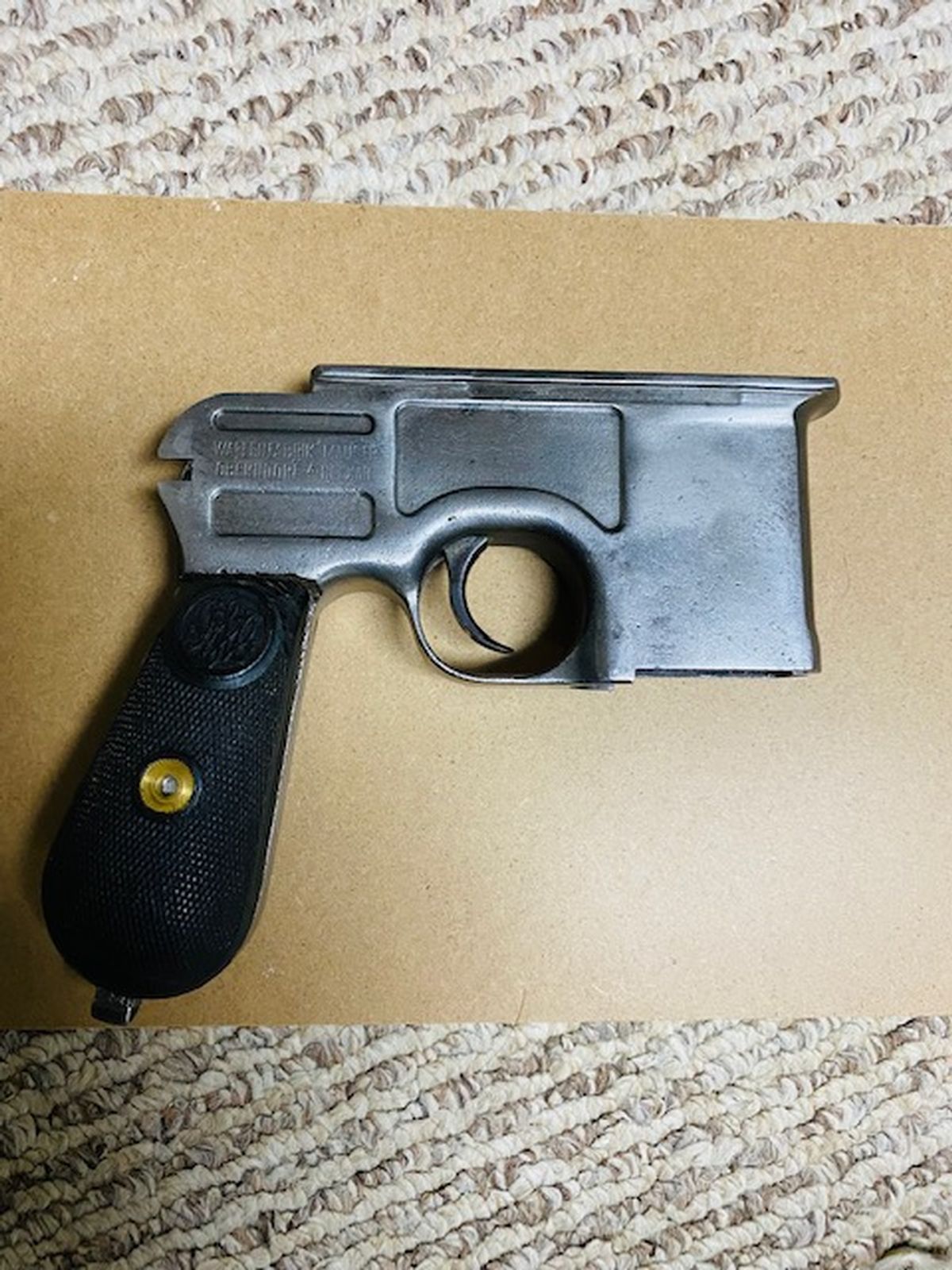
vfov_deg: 67.3
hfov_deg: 53.1
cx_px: 476
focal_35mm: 26
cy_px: 635
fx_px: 953
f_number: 1.8
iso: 320
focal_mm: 4.25
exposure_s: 1/60
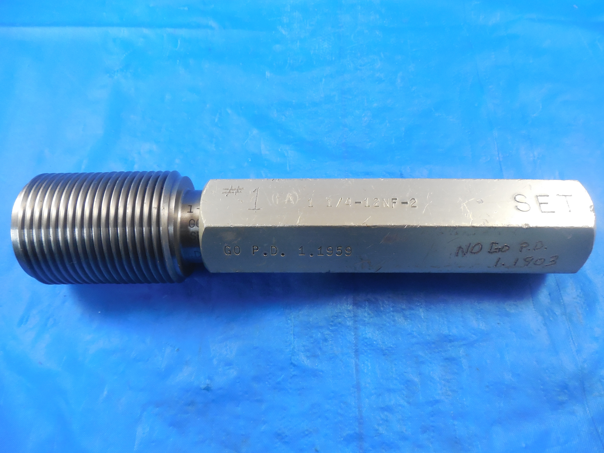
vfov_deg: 54.9
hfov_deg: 69.4
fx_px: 436
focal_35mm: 25
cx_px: 302
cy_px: 226
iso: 320
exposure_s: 1/30
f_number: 3.3
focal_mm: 4.5
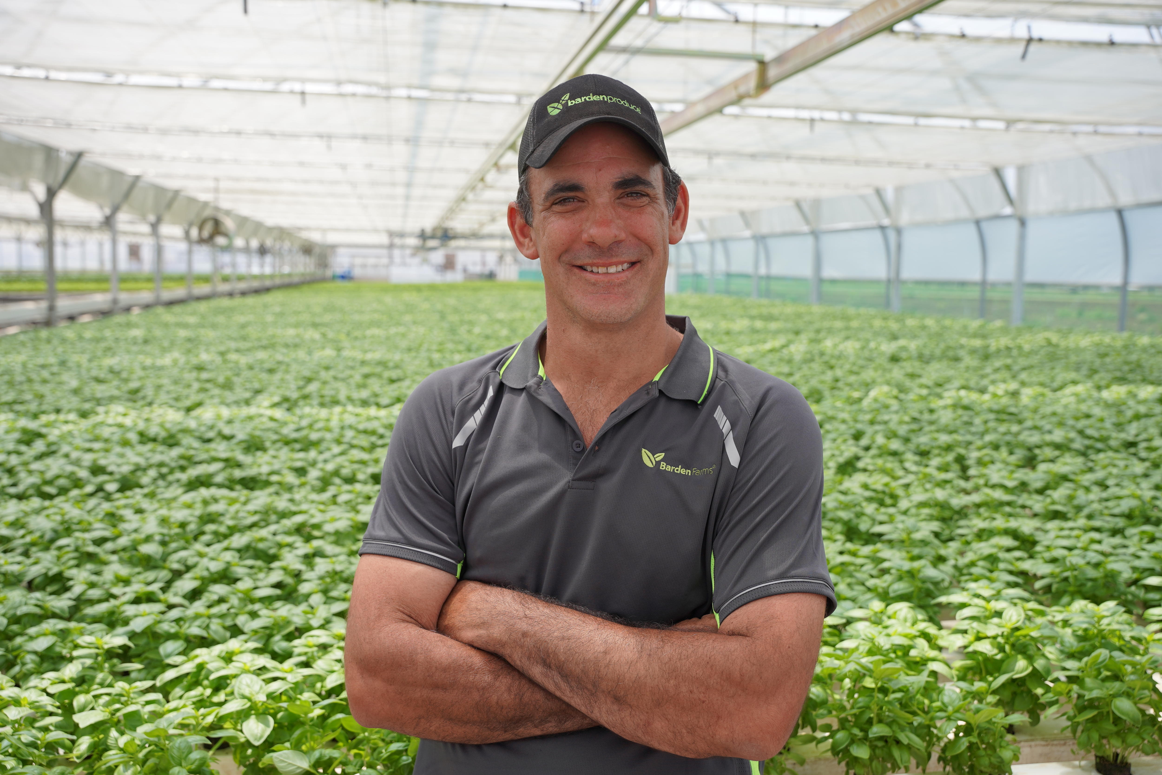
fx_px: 1110
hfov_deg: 55.2
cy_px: 388
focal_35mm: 34
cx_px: 581
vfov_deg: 38.5
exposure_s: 1/500
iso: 100
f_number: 4.5
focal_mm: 34.4
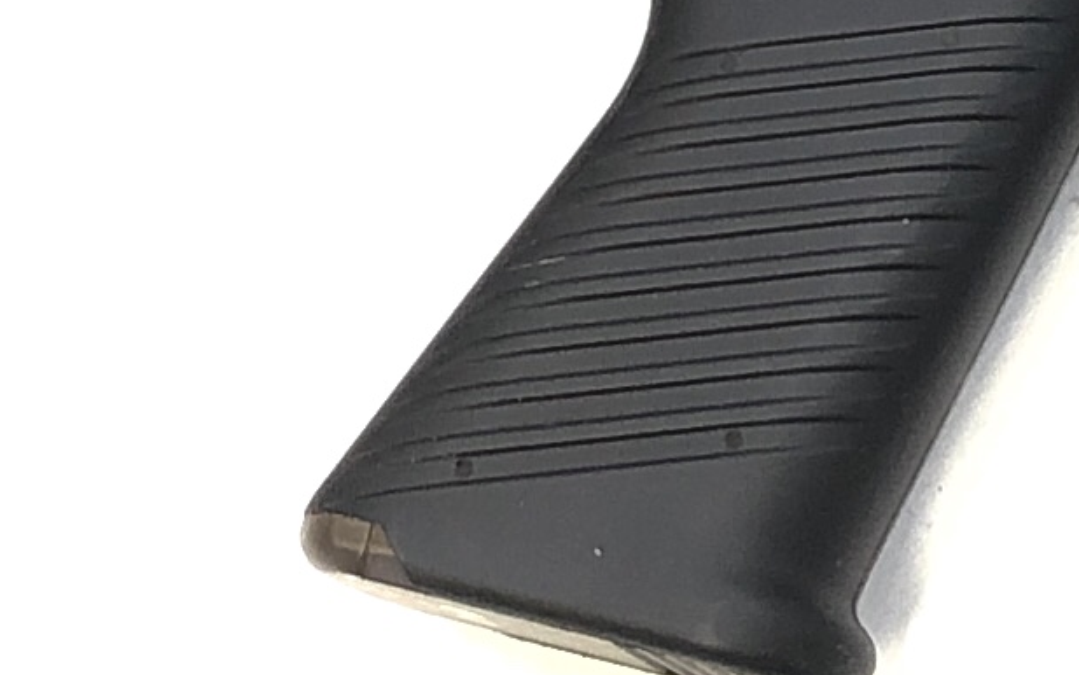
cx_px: 1782
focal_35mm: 194
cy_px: -54
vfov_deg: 6.7
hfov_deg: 10.3
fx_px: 5706
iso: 40
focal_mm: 3.99
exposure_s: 1/30
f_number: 1.8
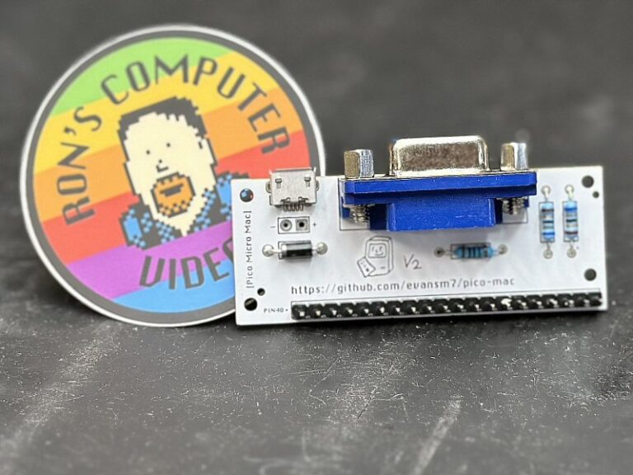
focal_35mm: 48
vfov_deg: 30.3
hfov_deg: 39.7
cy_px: 238
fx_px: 878
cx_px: 316
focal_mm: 6.86
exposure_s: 1/120
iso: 64
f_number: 1.78
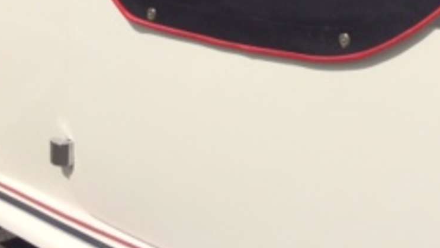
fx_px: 992
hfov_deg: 25.0
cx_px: 272
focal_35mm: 85
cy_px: -122
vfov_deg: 13.4
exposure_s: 1/3425
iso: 32
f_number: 2.2
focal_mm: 4.15
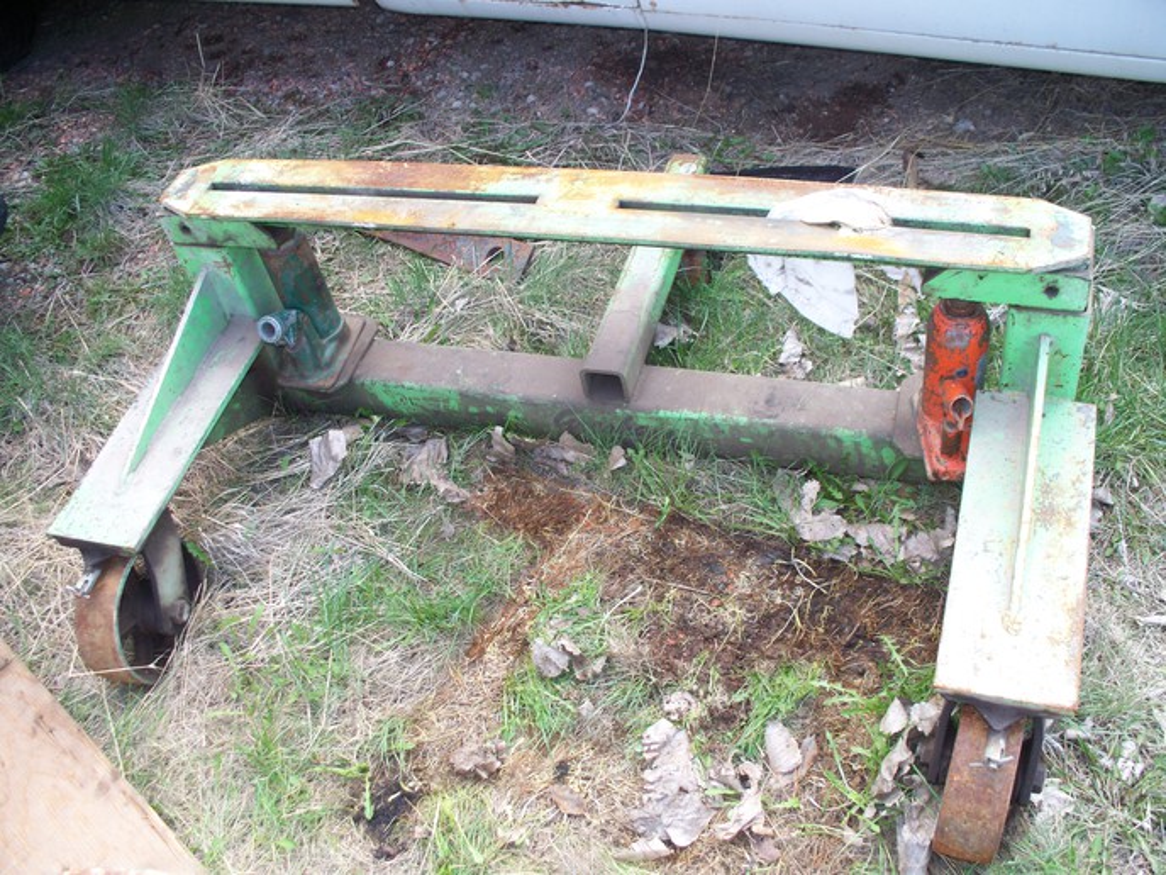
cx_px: 583
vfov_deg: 39.7
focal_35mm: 36
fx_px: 1213
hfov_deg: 51.4
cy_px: 438
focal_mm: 7.54
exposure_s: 1/60
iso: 64
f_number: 2.8
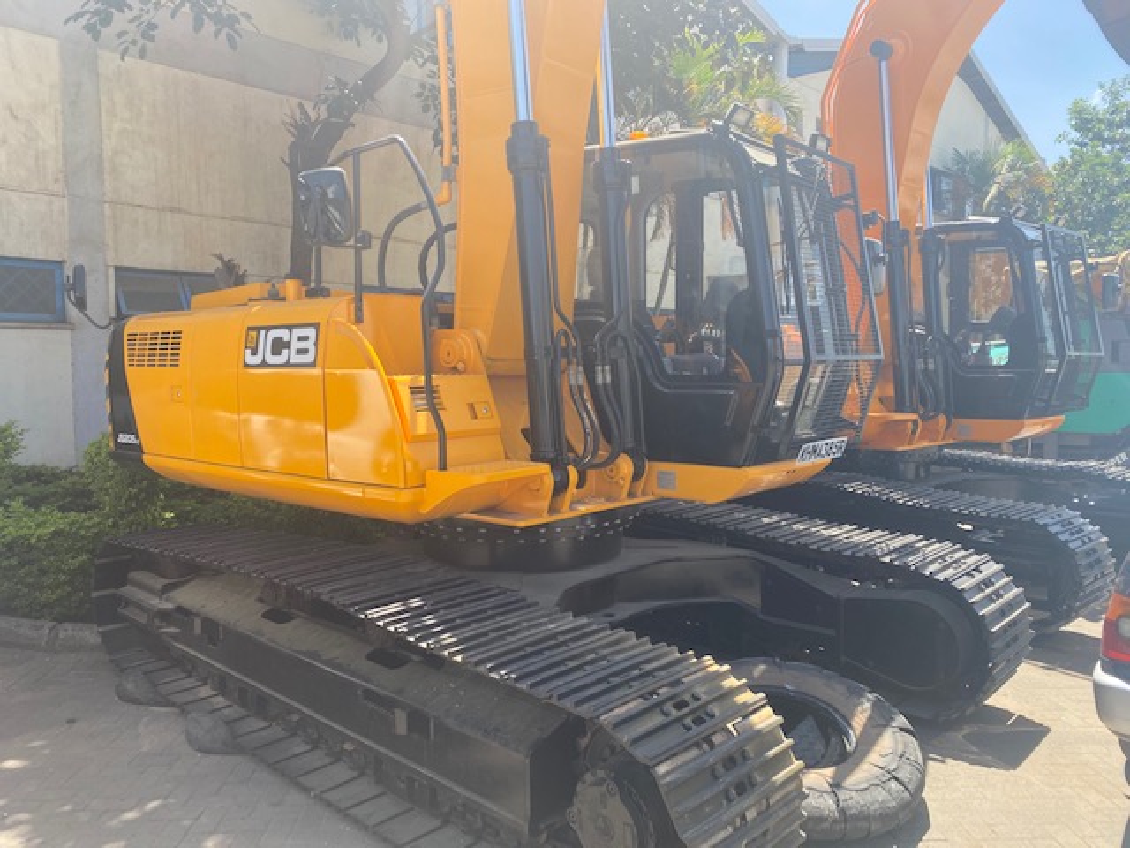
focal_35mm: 26
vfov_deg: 53.1
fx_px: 849
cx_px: 565
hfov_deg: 67.3
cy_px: 424
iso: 32
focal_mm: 4.25
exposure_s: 1/772
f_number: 1.8
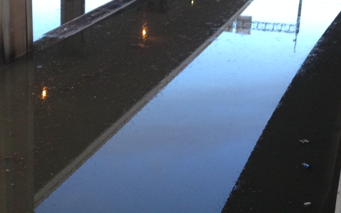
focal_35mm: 74
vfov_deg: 17.6
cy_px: 87
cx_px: 102
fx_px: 688
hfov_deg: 27.6
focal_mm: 4.12
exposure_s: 1/120
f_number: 2.4
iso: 80
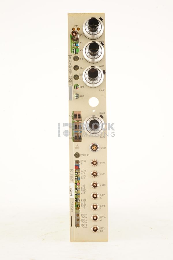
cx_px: 86
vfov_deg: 39.6
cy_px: 130
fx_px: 361
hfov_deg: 27.0
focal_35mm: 50
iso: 1600
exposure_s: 1/160
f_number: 11
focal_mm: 50
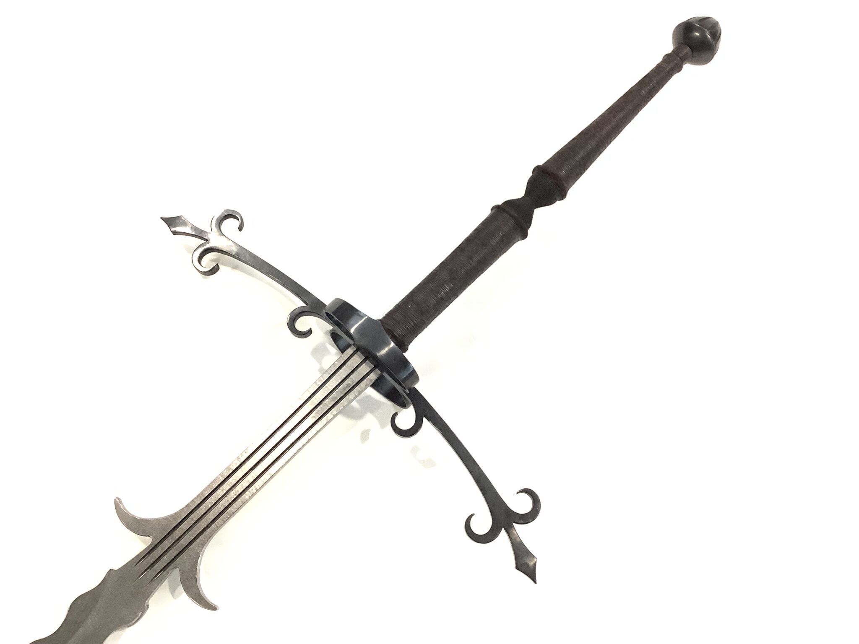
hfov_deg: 58.4
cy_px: 322
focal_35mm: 31
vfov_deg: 45.4
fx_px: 769
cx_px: 430
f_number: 2.4
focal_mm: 3.3
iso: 320
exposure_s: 1/60
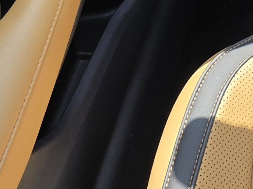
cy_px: -225
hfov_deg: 13.0
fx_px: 979
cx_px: 492
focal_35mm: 134
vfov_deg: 10.0
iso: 16
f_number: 1.7
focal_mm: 6.3
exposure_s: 1/180
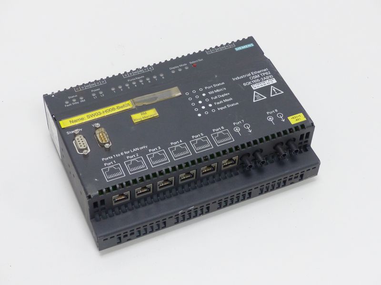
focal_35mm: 69
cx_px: 190
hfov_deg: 28.2
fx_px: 759
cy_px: 142
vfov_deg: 21.3
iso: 320
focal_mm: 12.5
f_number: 3.5
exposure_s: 1/60
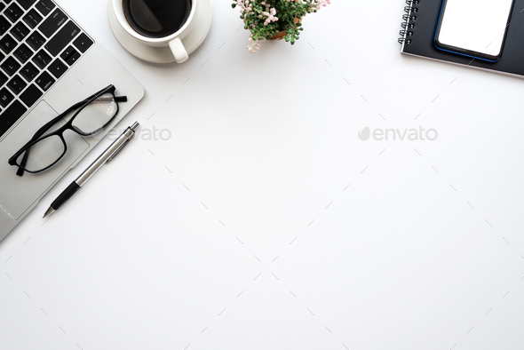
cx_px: 262
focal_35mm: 50
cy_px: 175
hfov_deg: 39.6
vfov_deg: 27.0
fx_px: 728
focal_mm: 50
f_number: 8
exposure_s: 1/2
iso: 100
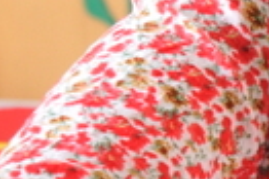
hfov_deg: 4.5
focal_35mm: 441
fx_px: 3291
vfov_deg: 3.1
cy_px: 189
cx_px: 723
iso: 400
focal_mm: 48
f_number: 6.3
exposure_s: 1/125
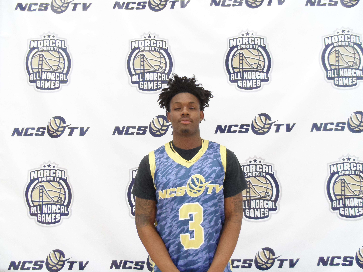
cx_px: 182
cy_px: 136
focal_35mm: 24
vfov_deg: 56.8
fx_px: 252
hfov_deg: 71.6
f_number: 3.2
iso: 640
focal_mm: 4
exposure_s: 1/30
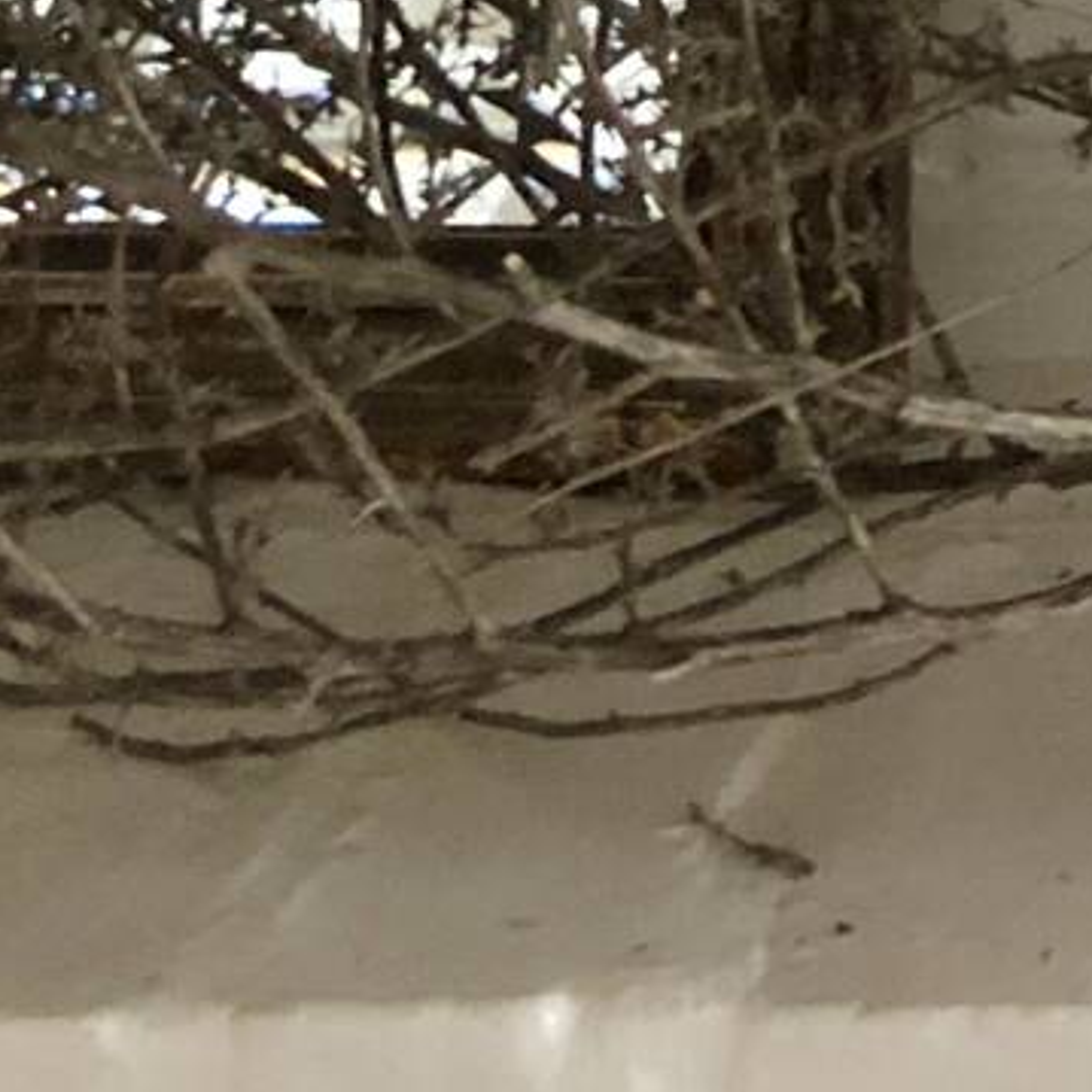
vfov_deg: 10.6
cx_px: 1402
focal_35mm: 141
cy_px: -1530
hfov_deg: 12.0
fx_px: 5032
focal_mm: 3.99
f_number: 1.8
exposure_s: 1/4
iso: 100
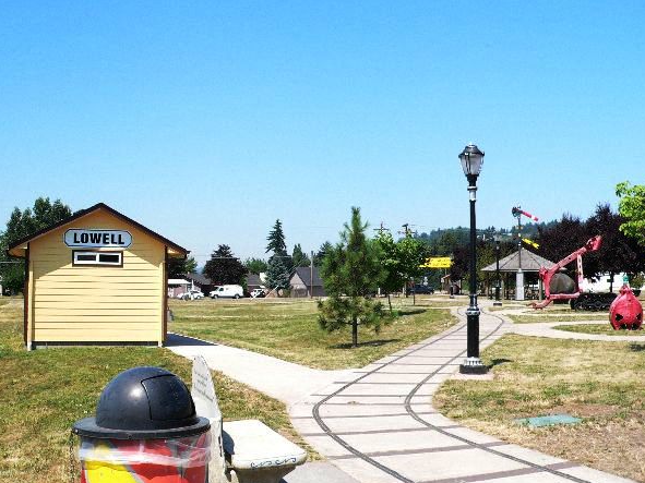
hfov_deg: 47.9
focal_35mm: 39
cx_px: 310
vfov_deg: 36.8
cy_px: 243
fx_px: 727
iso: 100
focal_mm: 6
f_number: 2.8
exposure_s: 1/1000
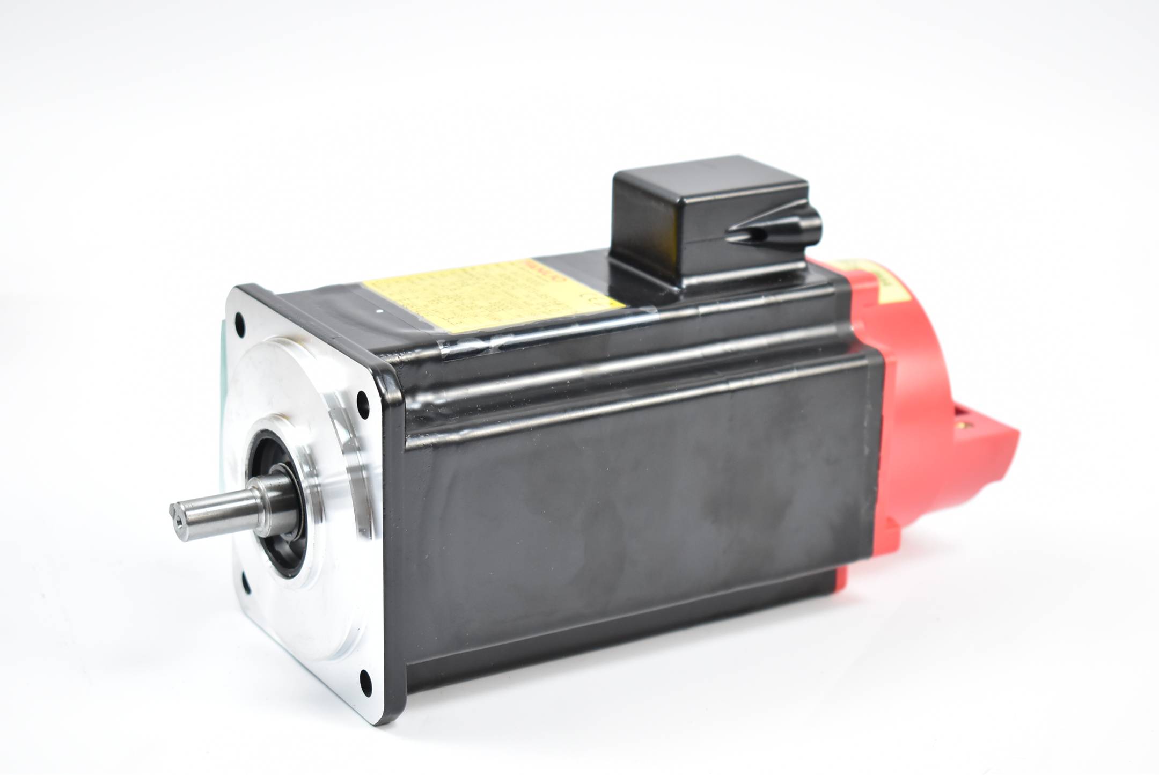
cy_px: 388
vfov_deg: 17.5
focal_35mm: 78
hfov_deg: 26.0
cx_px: 580
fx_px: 2513
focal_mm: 52
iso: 1000
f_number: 5.6
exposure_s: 1/80
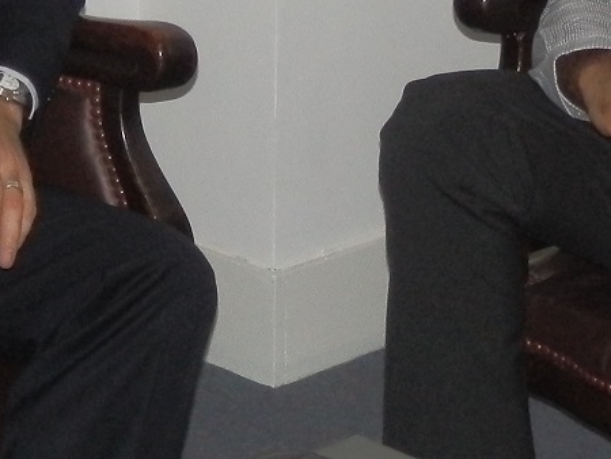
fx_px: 3073
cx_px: 267
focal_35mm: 174
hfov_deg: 11.4
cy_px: 232
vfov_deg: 8.5
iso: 200
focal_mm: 6.2
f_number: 3.5
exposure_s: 1/60
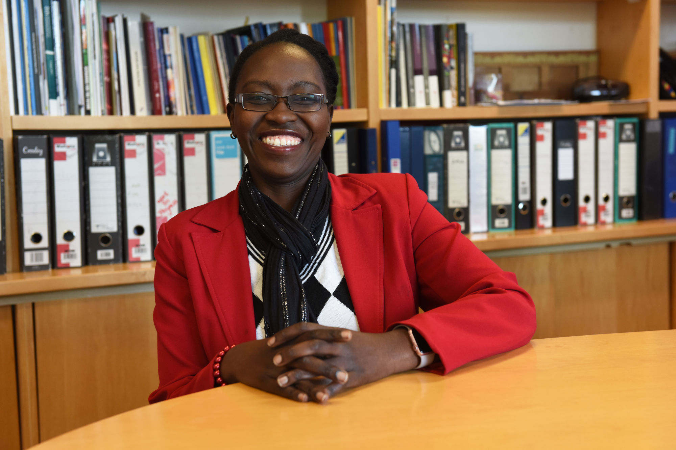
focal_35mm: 56
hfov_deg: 35.6
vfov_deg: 24.2
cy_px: 225
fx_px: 1051
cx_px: 338
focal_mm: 56
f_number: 4
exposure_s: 1/100
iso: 800
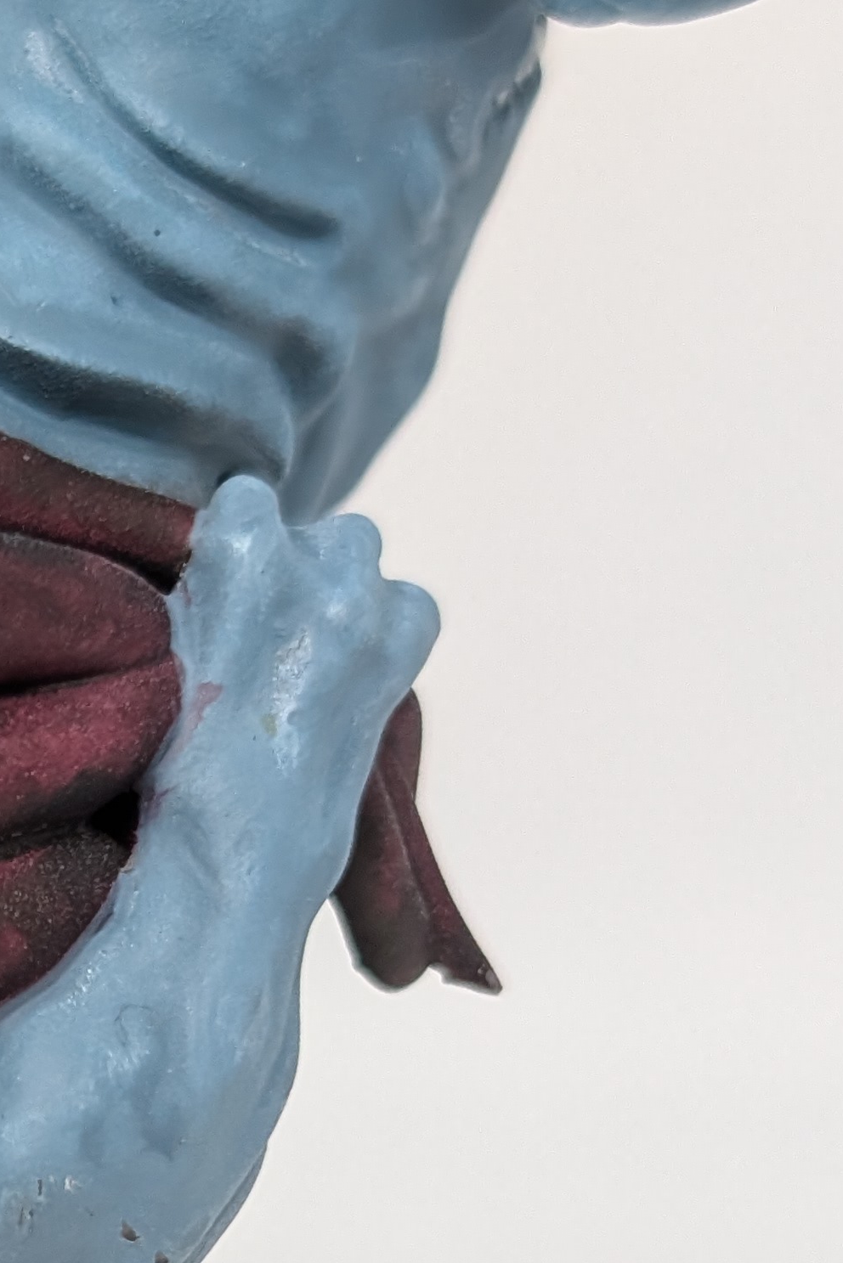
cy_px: 1311
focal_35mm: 140
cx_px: -411
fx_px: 4915
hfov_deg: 9.5
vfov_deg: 14.4
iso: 103
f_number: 1.68
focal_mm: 6.9
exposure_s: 1/114
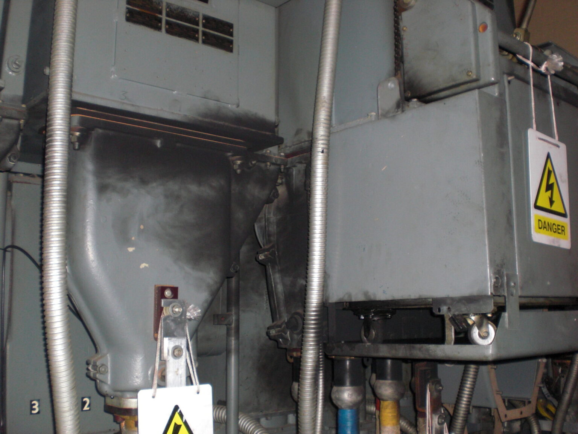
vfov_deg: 37.7
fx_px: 635
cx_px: 289
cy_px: 217
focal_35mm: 38
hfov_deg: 49.0
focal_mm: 6.3
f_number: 3.1
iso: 200
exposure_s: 1/60
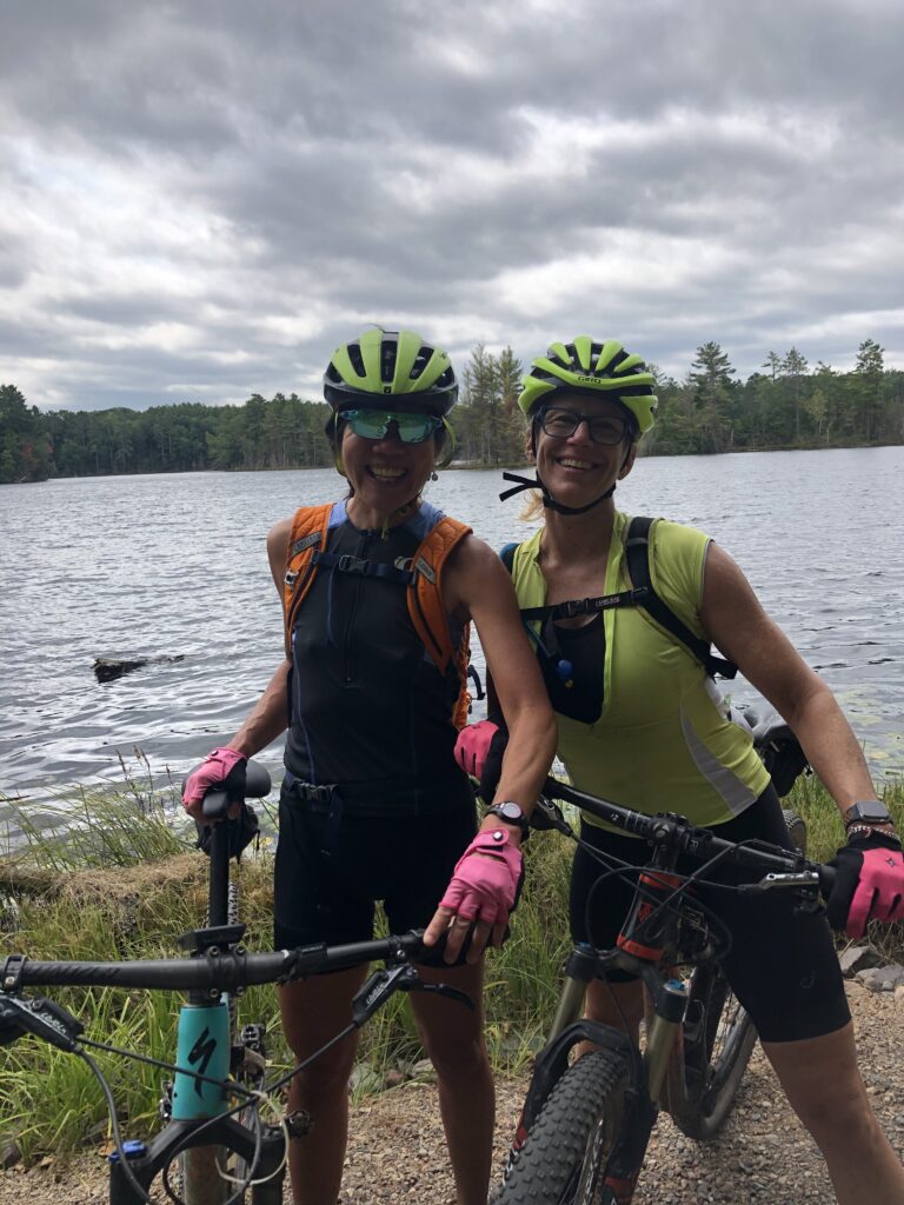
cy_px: 602
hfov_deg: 49.7
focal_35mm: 28
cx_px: 452
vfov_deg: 63.4
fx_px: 975
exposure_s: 1/1499
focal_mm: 3.99
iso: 20
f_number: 1.8
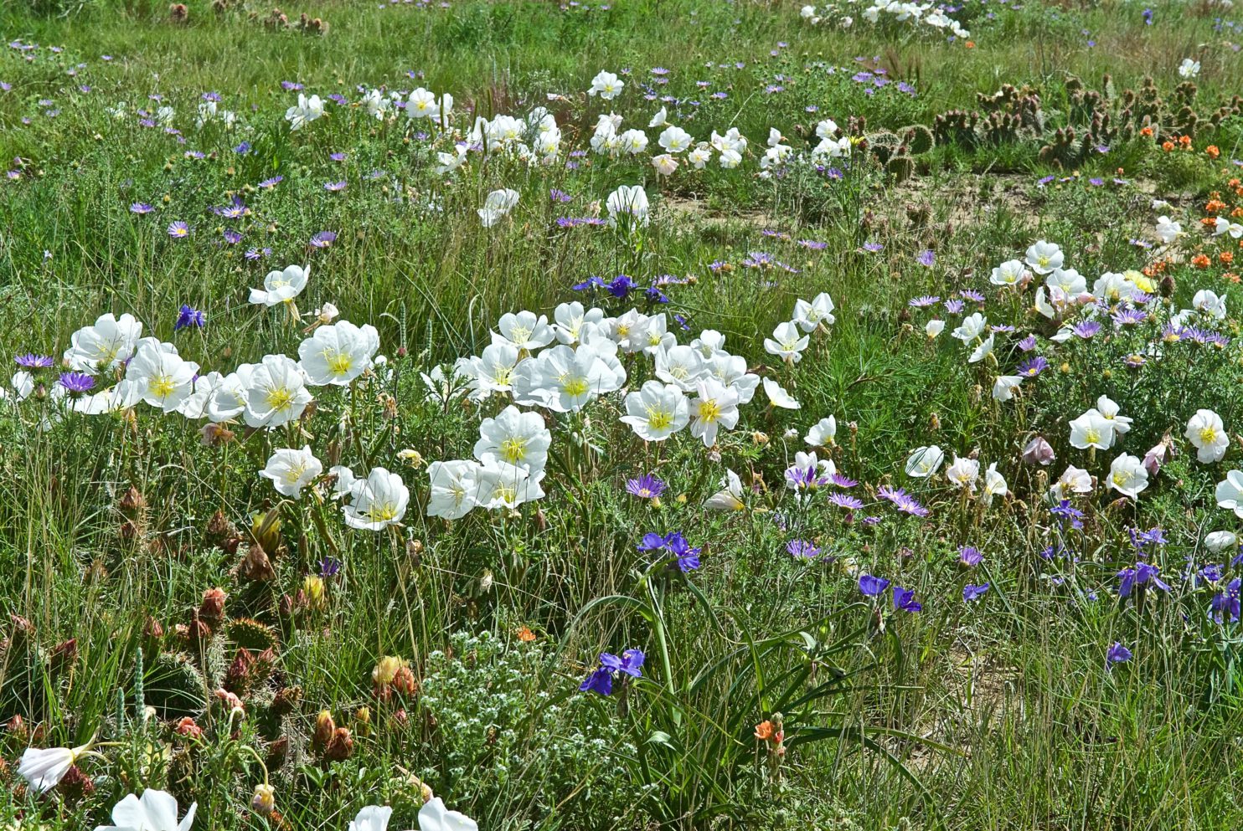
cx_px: 622
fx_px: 2852
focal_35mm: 82
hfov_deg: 24.6
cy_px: 416
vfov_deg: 16.6
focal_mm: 55
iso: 400
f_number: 20
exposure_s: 1/320
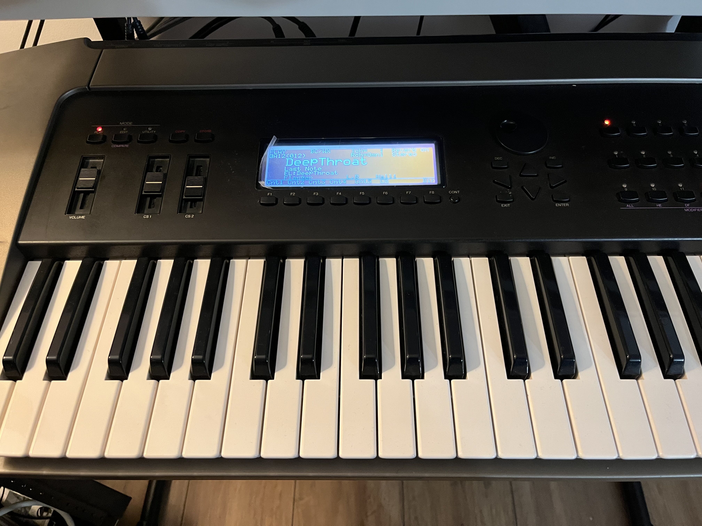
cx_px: 351
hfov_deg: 67.3
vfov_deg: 53.1
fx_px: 527
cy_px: 263
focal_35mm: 26
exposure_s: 1/33
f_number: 1.6
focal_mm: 5.1
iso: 400
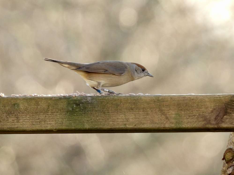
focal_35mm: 1200
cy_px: 88
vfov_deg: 1.2
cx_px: 117
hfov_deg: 1.7
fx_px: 8111
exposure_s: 1/160
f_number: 6.3
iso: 400
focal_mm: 214
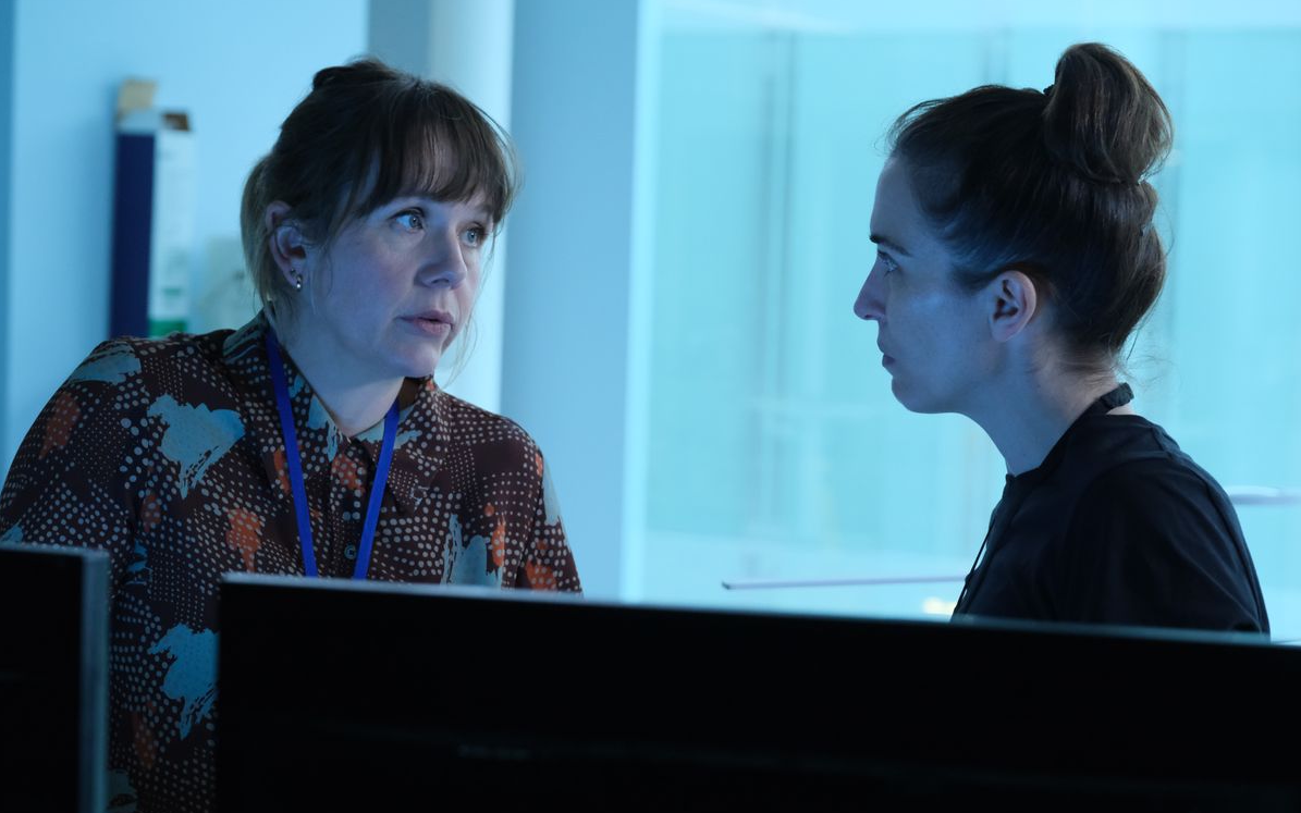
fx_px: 3049
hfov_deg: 24.1
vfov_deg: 15.2
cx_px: 649
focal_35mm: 86
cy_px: 428
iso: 3200
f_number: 4.5
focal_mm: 56.3
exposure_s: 1/250
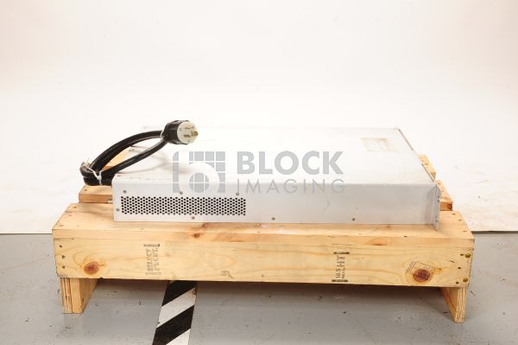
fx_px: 719
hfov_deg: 39.6
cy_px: 172
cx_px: 259
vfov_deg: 26.9
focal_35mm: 50
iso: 320
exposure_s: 1/160
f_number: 14
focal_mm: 50
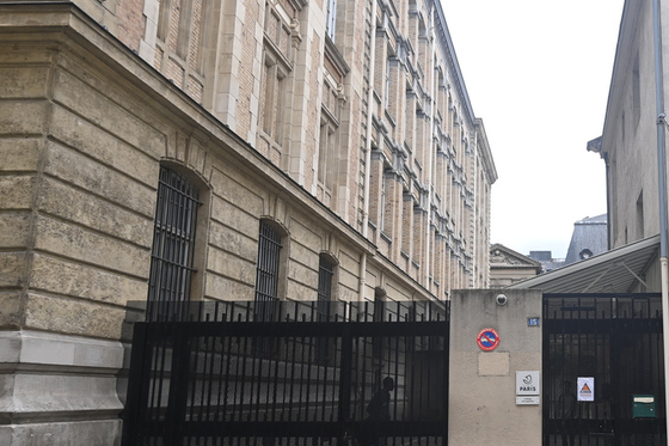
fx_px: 836
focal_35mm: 45
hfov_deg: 41.5
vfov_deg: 29.8
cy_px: 221
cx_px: 550
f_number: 3.5
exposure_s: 1/400
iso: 100
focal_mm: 21
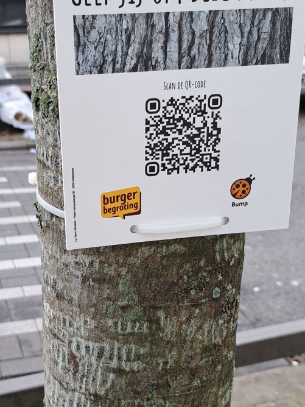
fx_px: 540
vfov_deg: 41.2
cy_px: 202
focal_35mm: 46
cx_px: 97
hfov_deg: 31.2
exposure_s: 1/100
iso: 50
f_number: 1.8
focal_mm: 5.23
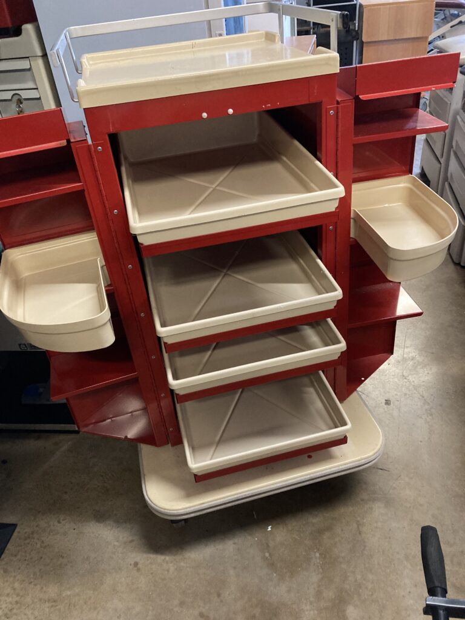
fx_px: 502
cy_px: 310
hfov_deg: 49.7
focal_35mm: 28
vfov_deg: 63.4
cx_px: 232
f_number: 1.8
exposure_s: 1/30
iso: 320
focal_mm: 3.99
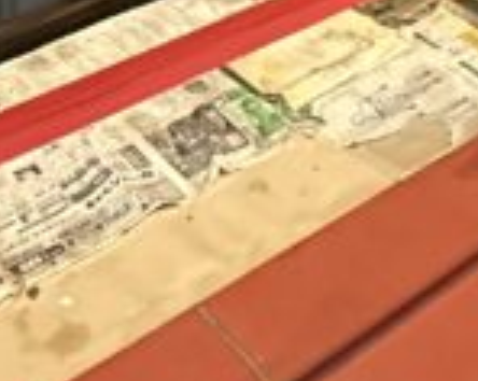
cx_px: 32
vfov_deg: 12.1
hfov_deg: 21.4
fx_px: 1229
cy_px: -654
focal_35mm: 87
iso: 1250
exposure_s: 1/41
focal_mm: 2.22
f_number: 2.2
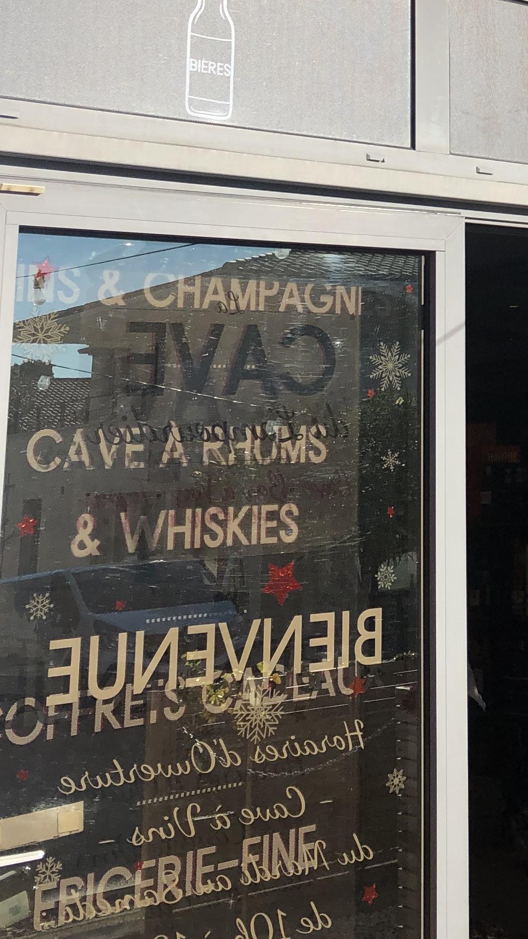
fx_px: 1593
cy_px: 62
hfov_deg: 17.7
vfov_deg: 31.1
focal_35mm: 64
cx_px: 671
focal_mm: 4
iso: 20
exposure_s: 1/2703
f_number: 1.8
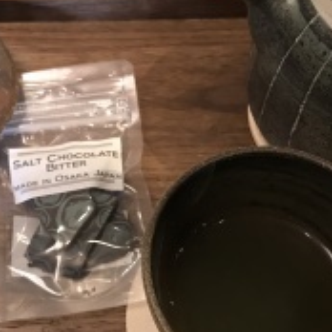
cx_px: 155
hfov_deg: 30.0
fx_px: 619
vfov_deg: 30.0
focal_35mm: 57
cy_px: 202
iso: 100
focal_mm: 3.99
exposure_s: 1/13
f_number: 1.8
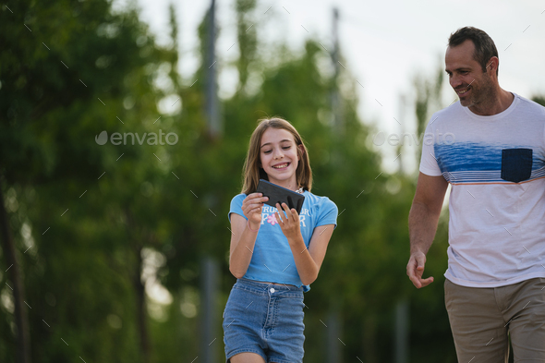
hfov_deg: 10.3
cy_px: 182
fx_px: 3027
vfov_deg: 6.9
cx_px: 272
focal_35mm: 200
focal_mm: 200
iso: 500
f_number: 2.8
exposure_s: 1/2000
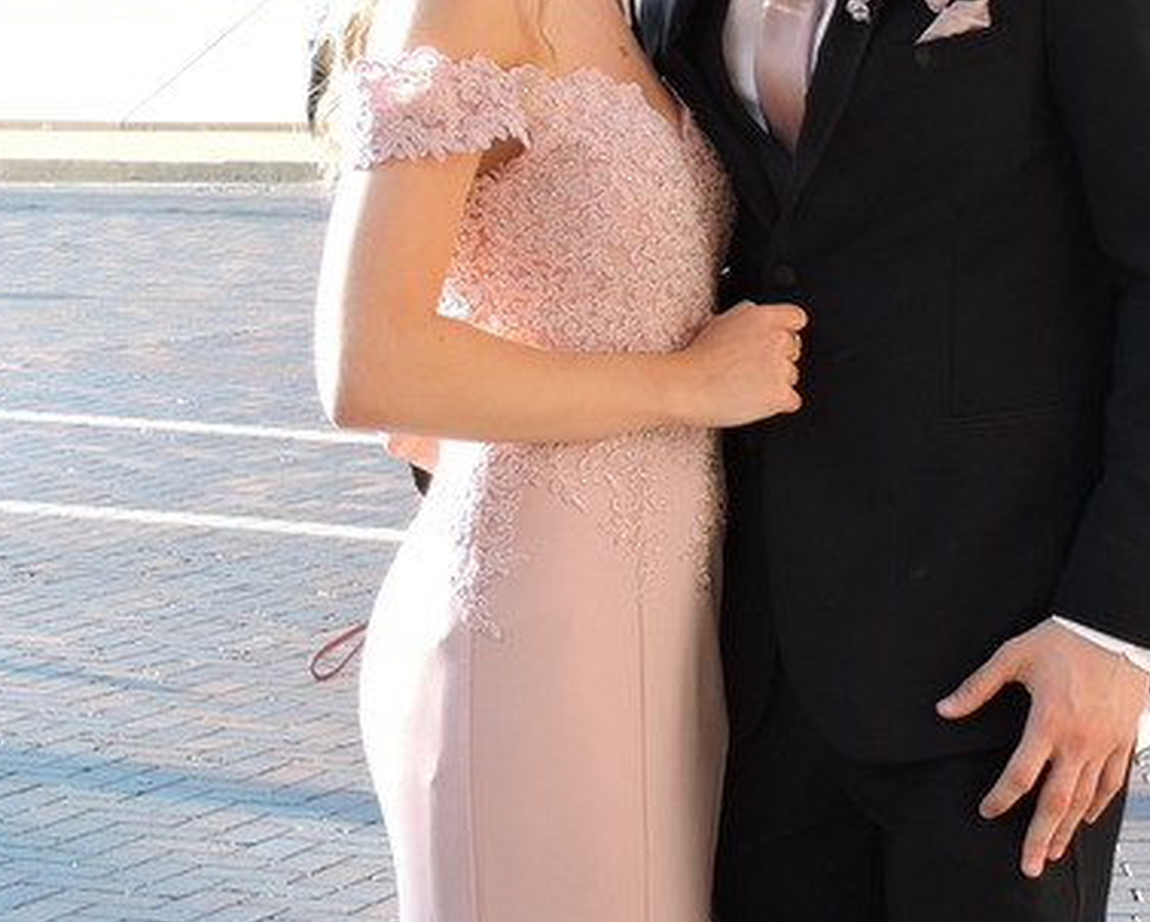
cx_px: 741
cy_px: 366
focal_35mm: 159
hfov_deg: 12.1
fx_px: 5414
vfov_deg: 9.7
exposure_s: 1/80
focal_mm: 14.3
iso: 100
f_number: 4.5
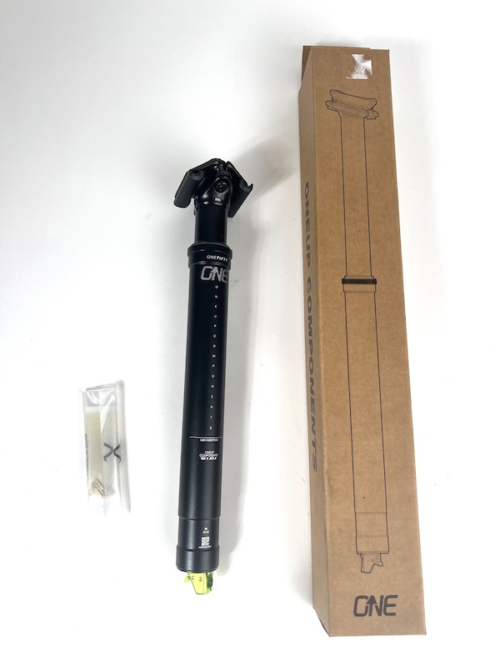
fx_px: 501
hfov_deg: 53.1
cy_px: 334
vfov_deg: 67.3
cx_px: 250
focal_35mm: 26
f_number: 1.5
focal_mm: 5.7
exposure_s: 1/212
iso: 40
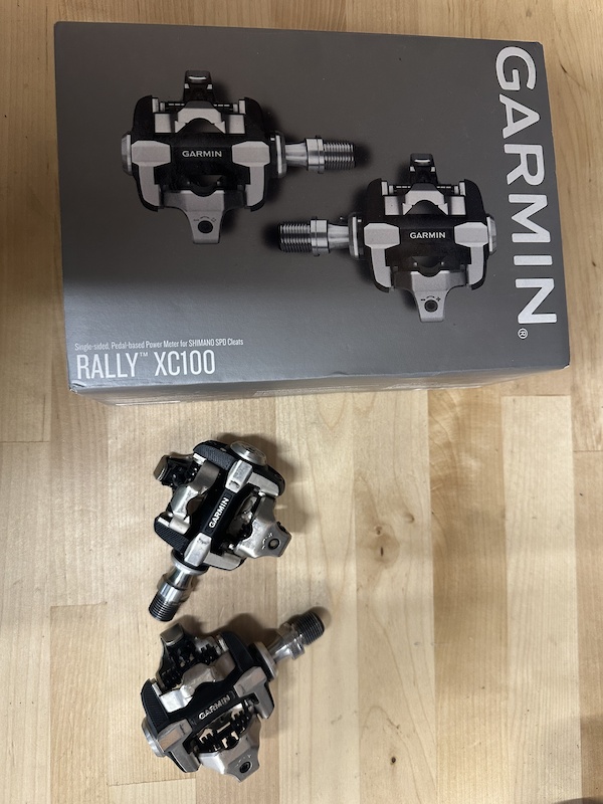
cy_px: 402
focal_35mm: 24
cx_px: 302
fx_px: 557
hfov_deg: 56.8
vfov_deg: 71.6
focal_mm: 6.86
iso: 320
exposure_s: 1/60
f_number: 1.78
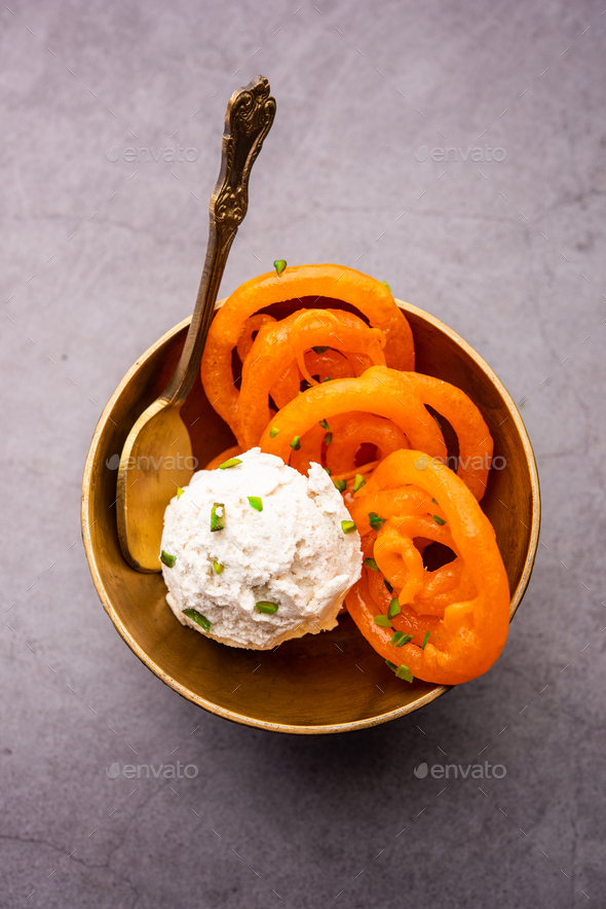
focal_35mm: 60
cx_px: 303
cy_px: 454
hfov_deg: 22.6
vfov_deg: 33.4
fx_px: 1514
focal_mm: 60
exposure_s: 1/125
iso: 100
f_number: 6.3
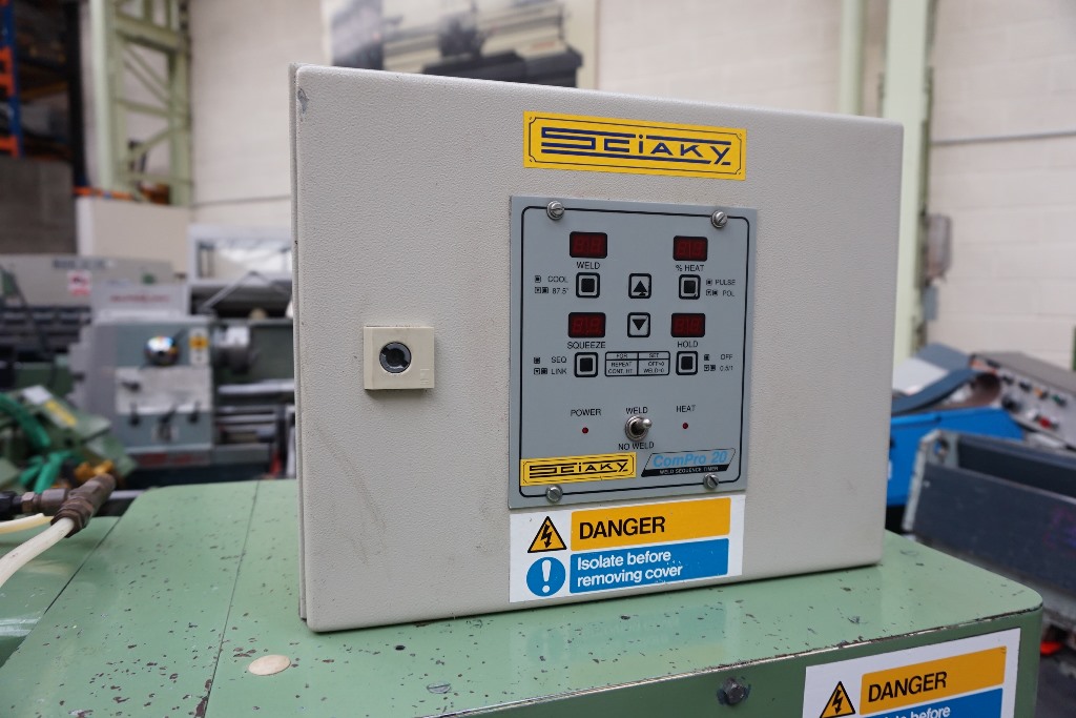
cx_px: 538
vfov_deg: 53.1
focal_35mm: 24
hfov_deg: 73.7
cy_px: 359
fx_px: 717
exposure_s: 1/60
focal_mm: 16
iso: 500
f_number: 4
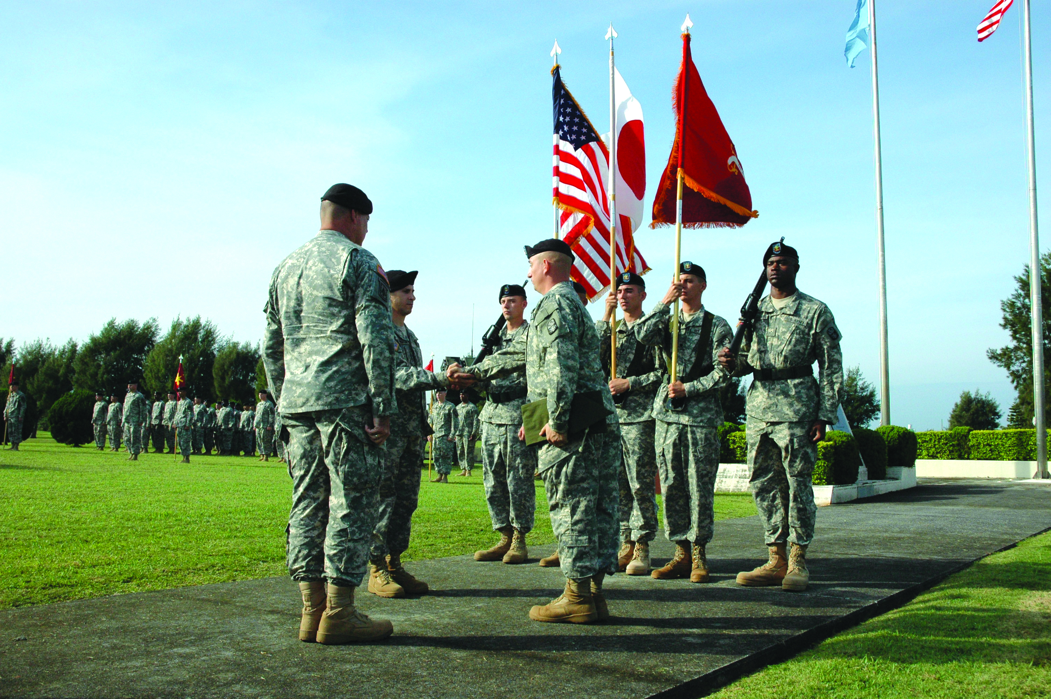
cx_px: 526
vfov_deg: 39.9
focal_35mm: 33
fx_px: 963
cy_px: 350
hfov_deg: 57.3
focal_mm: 22
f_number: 8
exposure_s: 1/1250
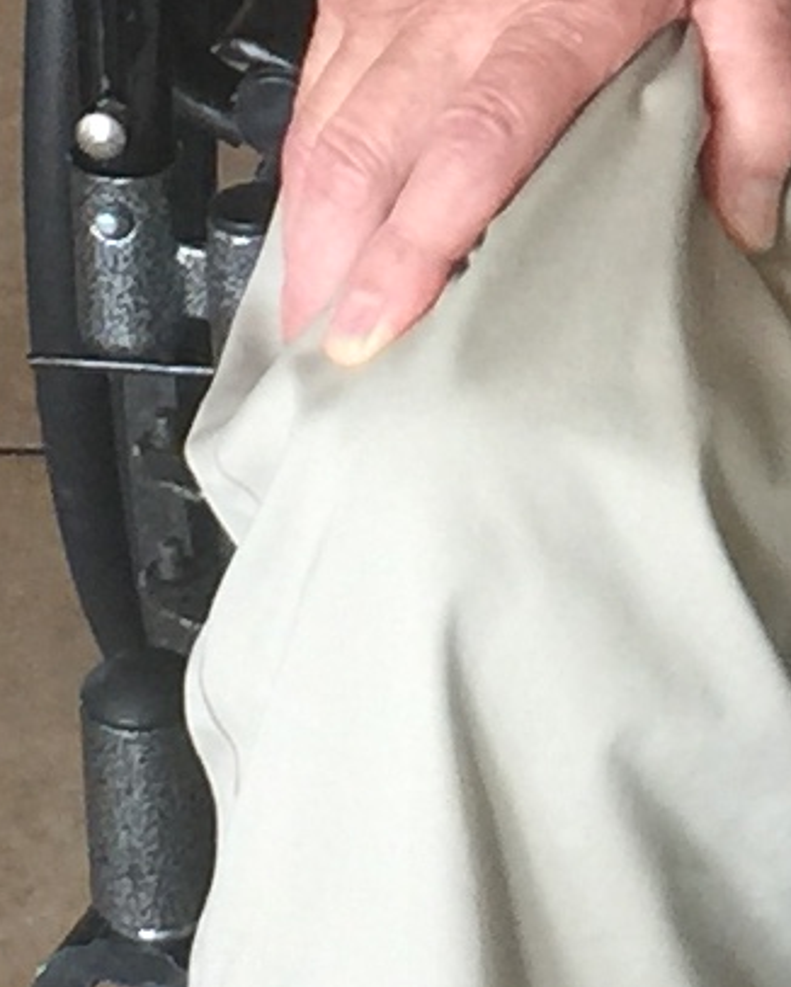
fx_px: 6638
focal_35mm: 227
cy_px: -335
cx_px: 1029
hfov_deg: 6.8
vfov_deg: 8.4
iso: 40
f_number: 2.2
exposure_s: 1/15
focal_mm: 4.15
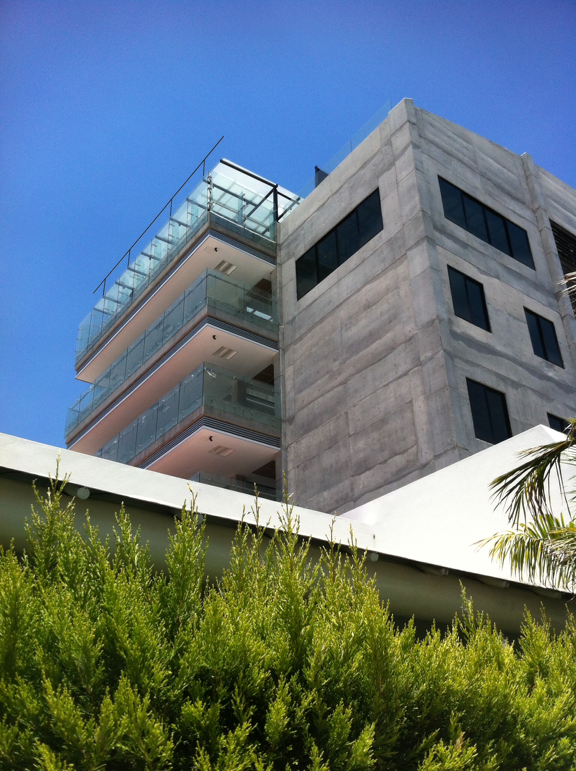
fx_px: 778
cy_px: 386
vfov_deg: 52.7
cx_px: 288
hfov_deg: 40.6
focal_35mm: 35
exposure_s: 1/1371
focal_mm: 3.85
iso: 80
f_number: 2.8
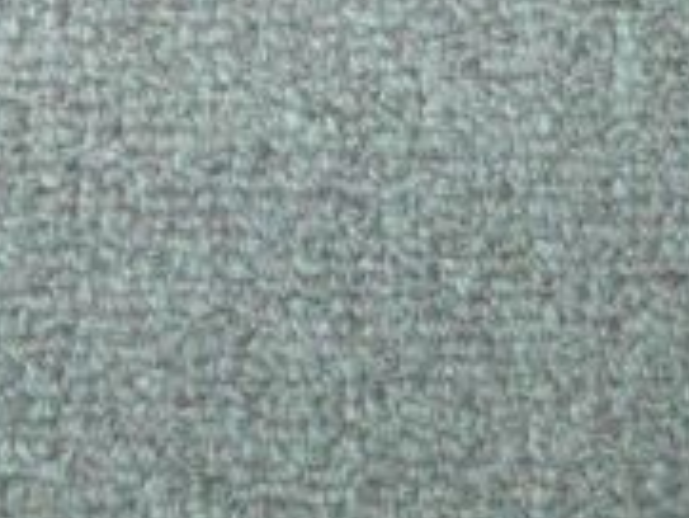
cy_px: -512
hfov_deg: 14.2
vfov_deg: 9.9
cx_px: 381
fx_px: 2769
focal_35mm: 139
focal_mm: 5
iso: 400
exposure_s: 1/50
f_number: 3.5
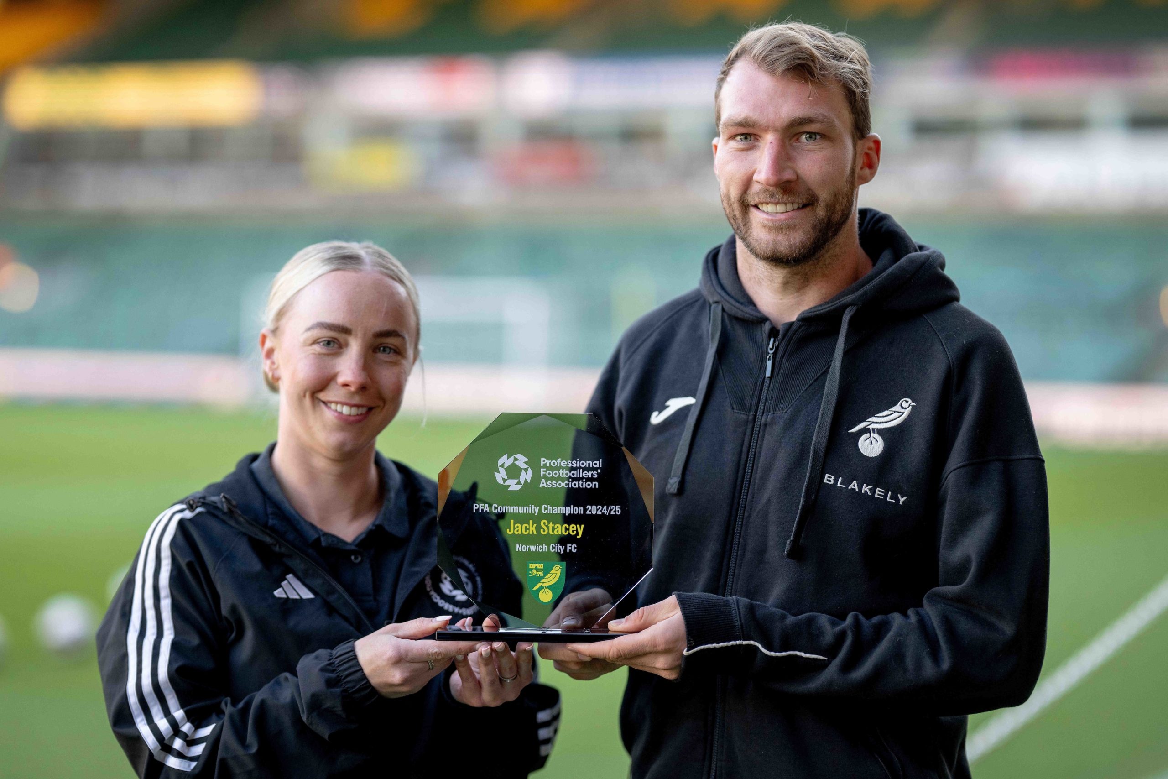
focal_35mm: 85
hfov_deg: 23.9
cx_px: 584
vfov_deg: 16.1
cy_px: 390
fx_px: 2758
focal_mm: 85
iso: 800
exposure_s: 1/1600
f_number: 1.8
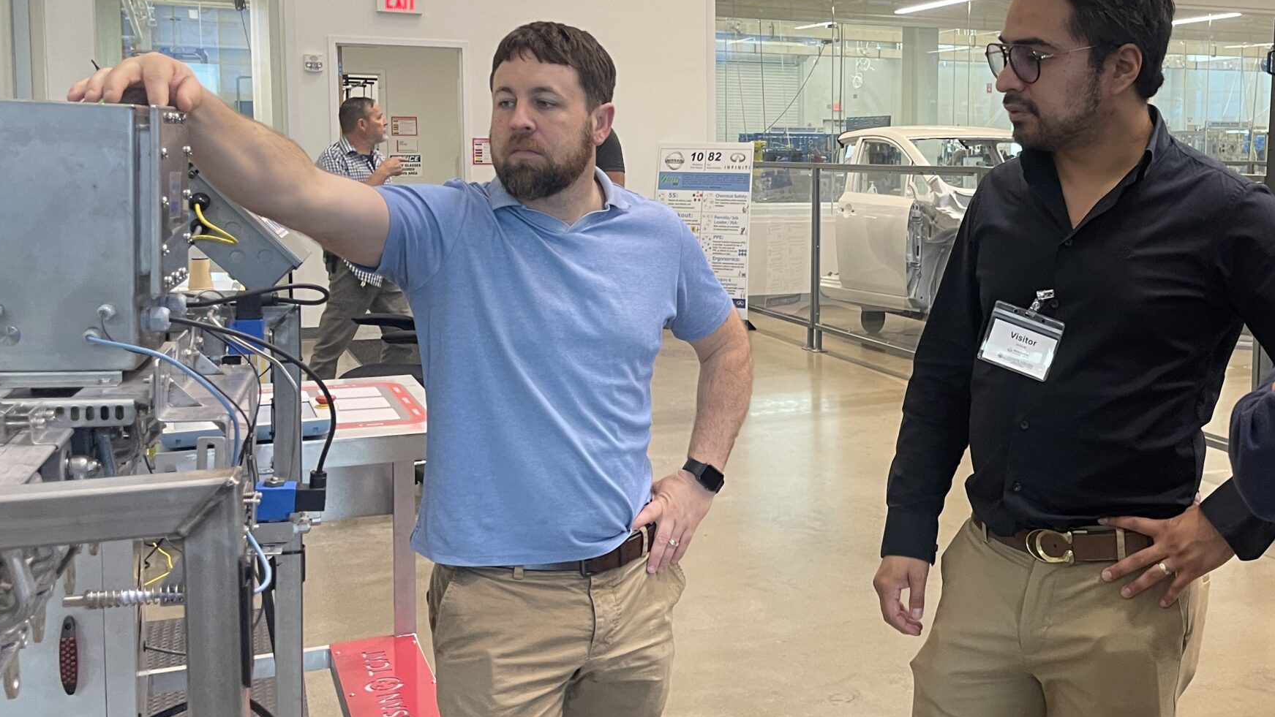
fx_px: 1353
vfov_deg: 29.6
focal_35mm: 40
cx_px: 901
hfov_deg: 49.1
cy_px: 287
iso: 160
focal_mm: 5.1
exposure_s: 1/60
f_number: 1.6
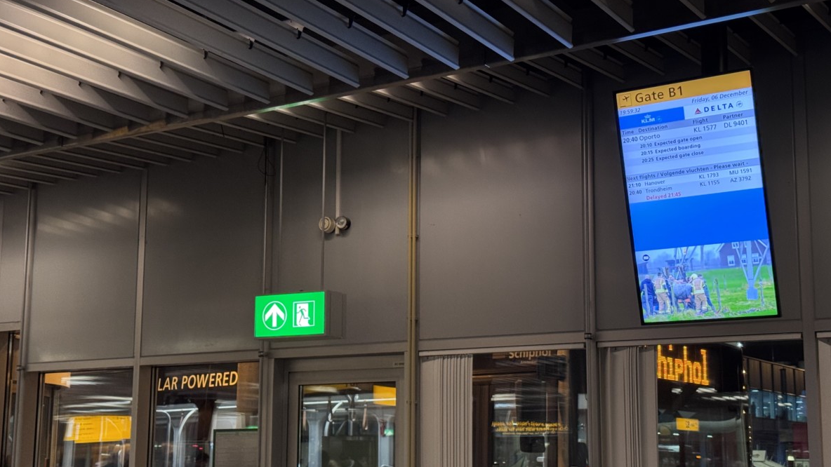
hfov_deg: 39.2
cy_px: 285
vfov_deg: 22.6
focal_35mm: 53
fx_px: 1168
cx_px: 415
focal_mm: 6.76
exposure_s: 1/50
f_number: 1.78
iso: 200
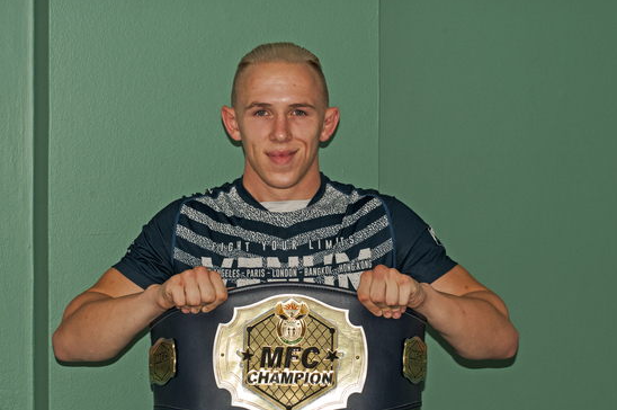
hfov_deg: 17.8
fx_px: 1969
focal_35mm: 115
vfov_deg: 11.9
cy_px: 210
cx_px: 284
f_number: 11
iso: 1600
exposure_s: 1/250
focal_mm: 70
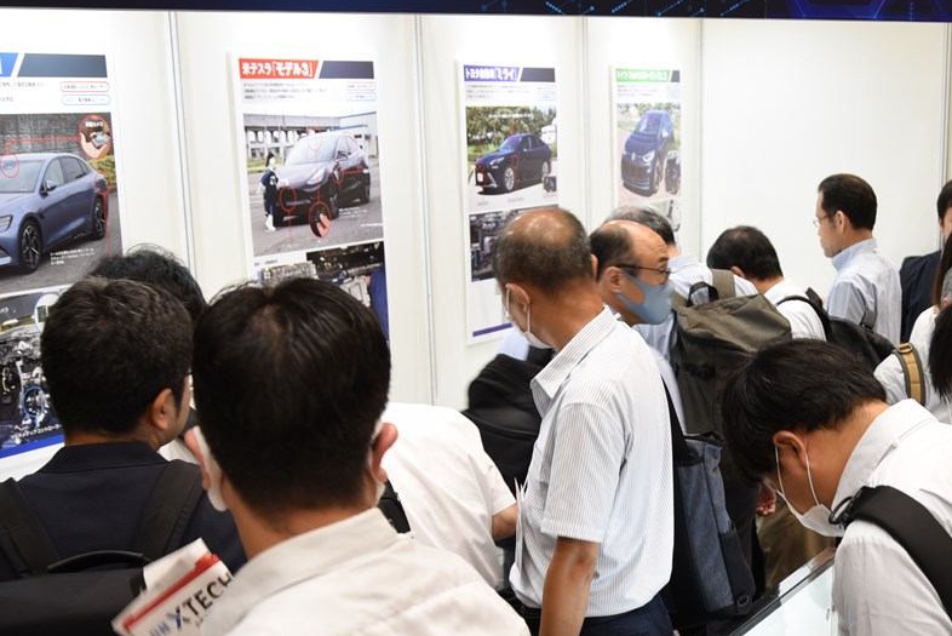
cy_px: 476
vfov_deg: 23.6
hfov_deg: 34.5
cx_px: 688
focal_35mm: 57
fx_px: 1508
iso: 100
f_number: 4
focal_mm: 28
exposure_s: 1/13
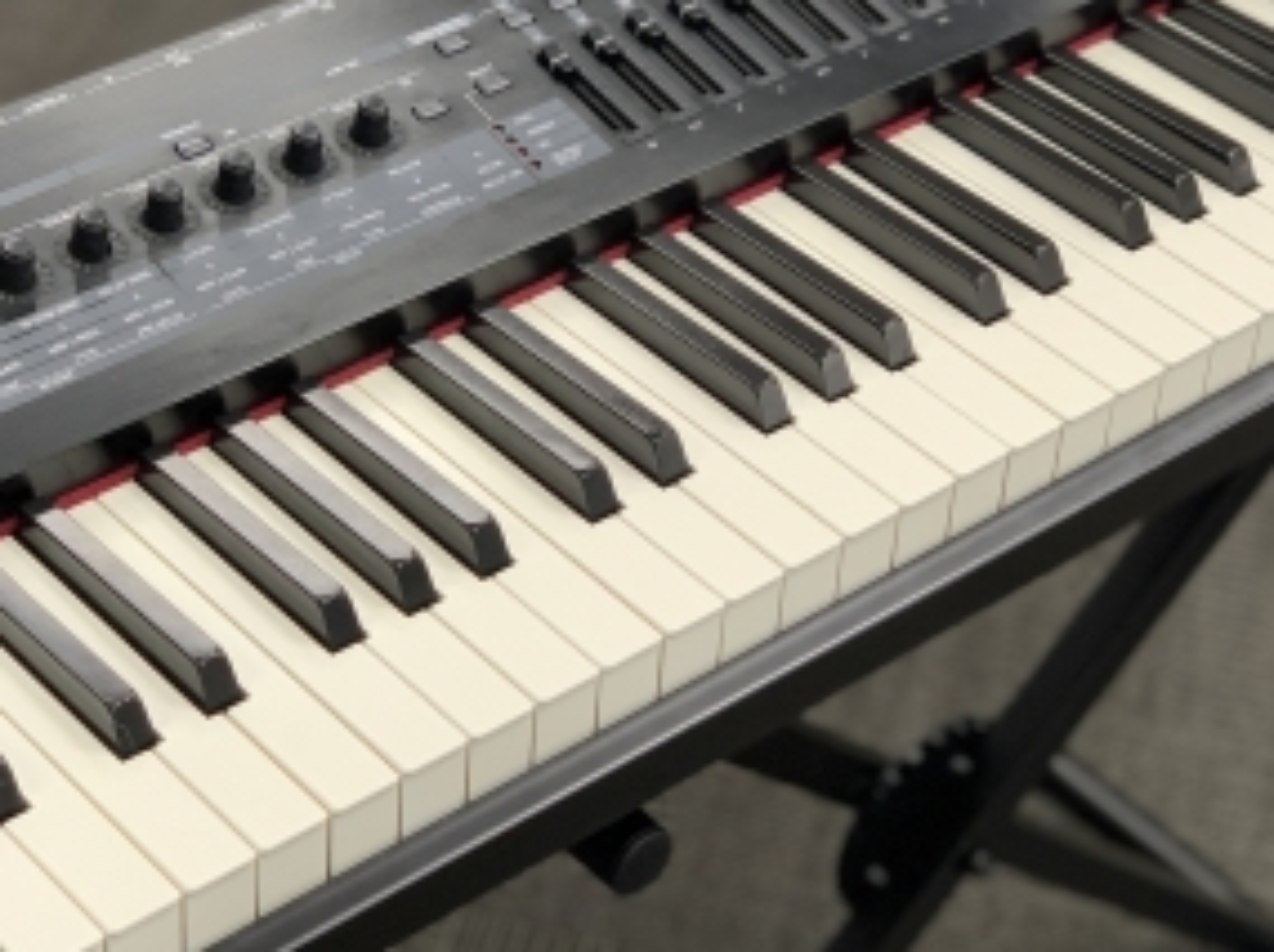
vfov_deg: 15.5
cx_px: 635
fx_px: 3492
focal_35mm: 95
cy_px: 358
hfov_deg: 20.7
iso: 80
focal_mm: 6
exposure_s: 1/60
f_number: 2.4
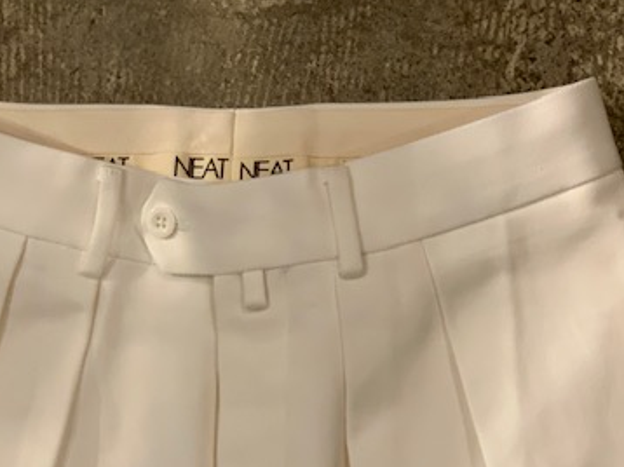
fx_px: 1675
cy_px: 375
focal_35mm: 93
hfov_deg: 21.1
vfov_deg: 15.8
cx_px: 335
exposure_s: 1/50
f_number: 2.4
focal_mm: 6
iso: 125
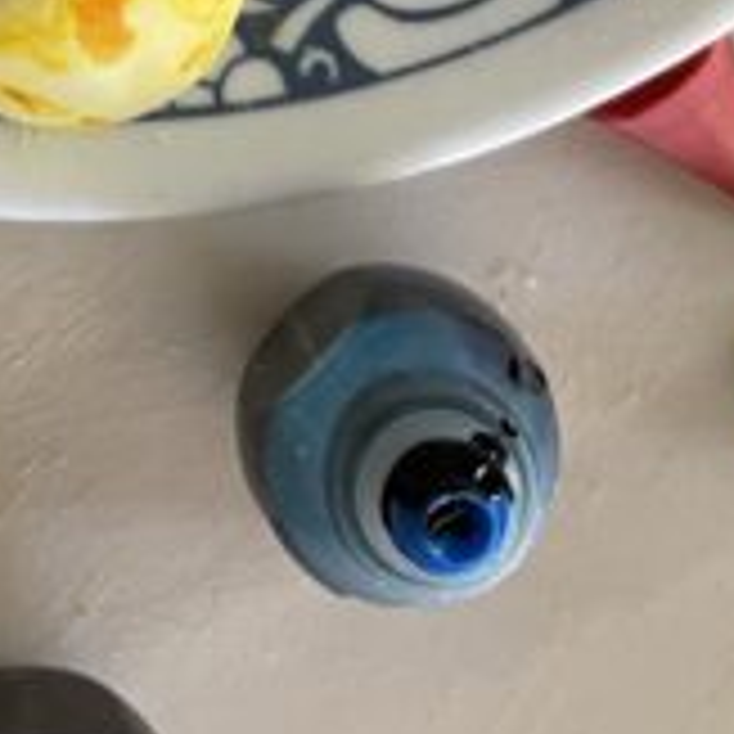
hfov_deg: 15.0
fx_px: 2711
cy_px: -536
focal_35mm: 113
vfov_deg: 13.9
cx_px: -95
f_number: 1.6
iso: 100
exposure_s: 1/60
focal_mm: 4.2
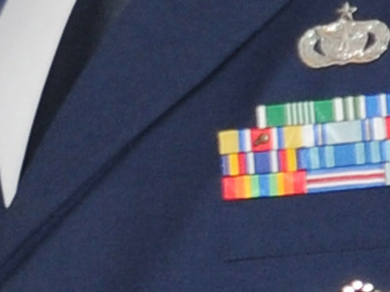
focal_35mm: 661
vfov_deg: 2.2
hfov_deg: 3.0
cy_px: 47
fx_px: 7443
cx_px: -234
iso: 200
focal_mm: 52
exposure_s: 1/60
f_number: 4.5
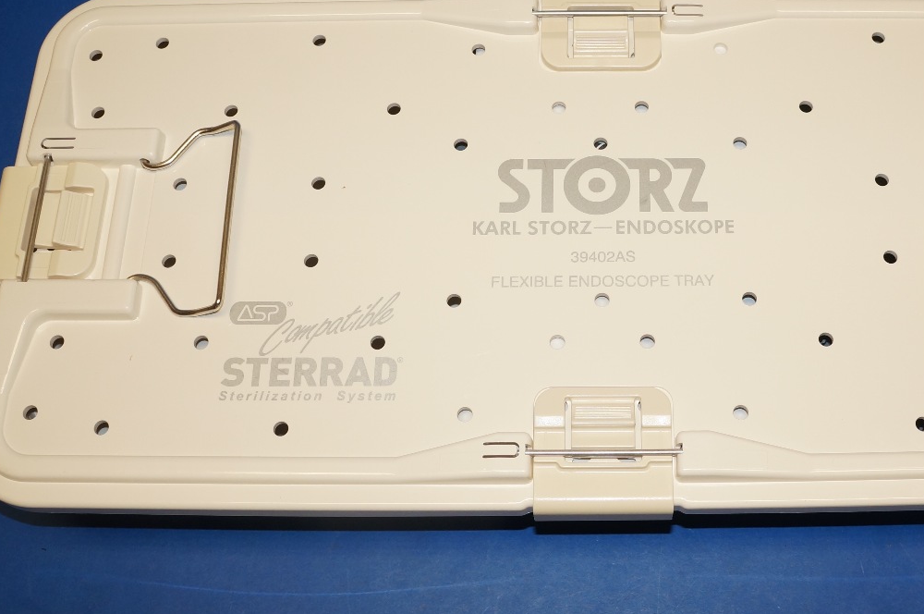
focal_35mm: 48
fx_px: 1230
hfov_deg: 40.7
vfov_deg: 27.9
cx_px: 613
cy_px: 245
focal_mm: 20
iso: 400
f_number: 5.6
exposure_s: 1/100
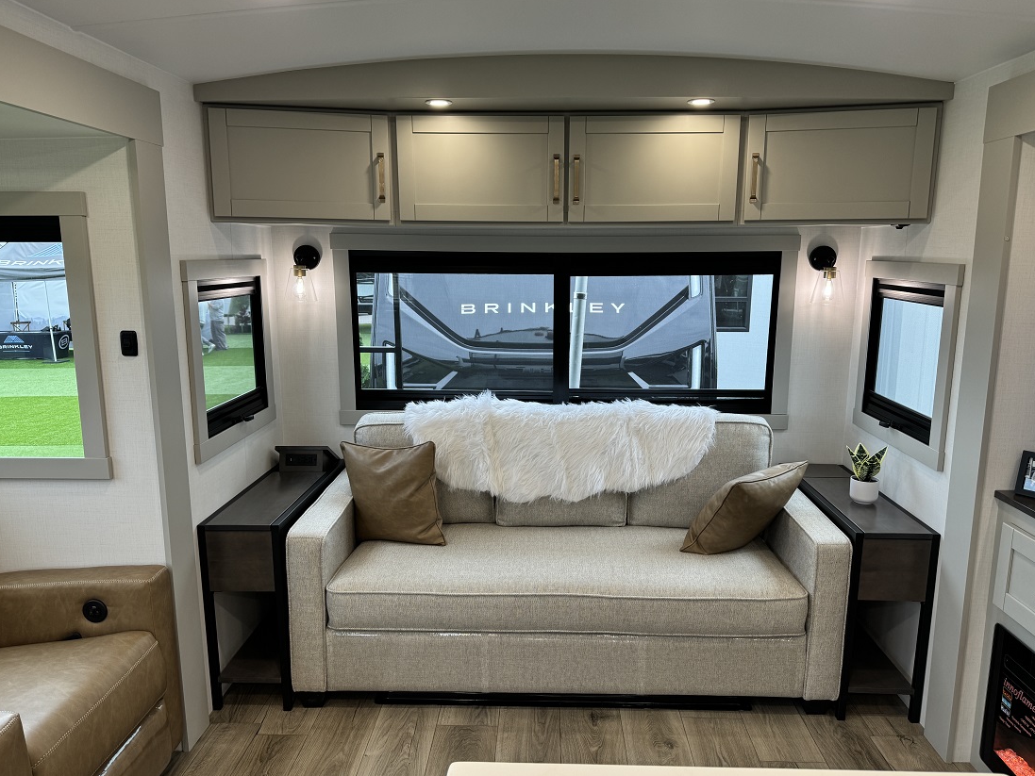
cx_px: 529
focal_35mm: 25
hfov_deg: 69.4
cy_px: 391
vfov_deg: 54.9
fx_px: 748
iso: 80
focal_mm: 6.76
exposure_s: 1/82
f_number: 1.78
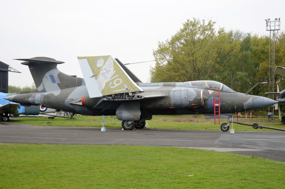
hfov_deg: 35.1
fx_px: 451
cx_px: 142
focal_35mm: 57
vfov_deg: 23.7
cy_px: 94
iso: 100
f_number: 5.6
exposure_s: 1/125
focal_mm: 38
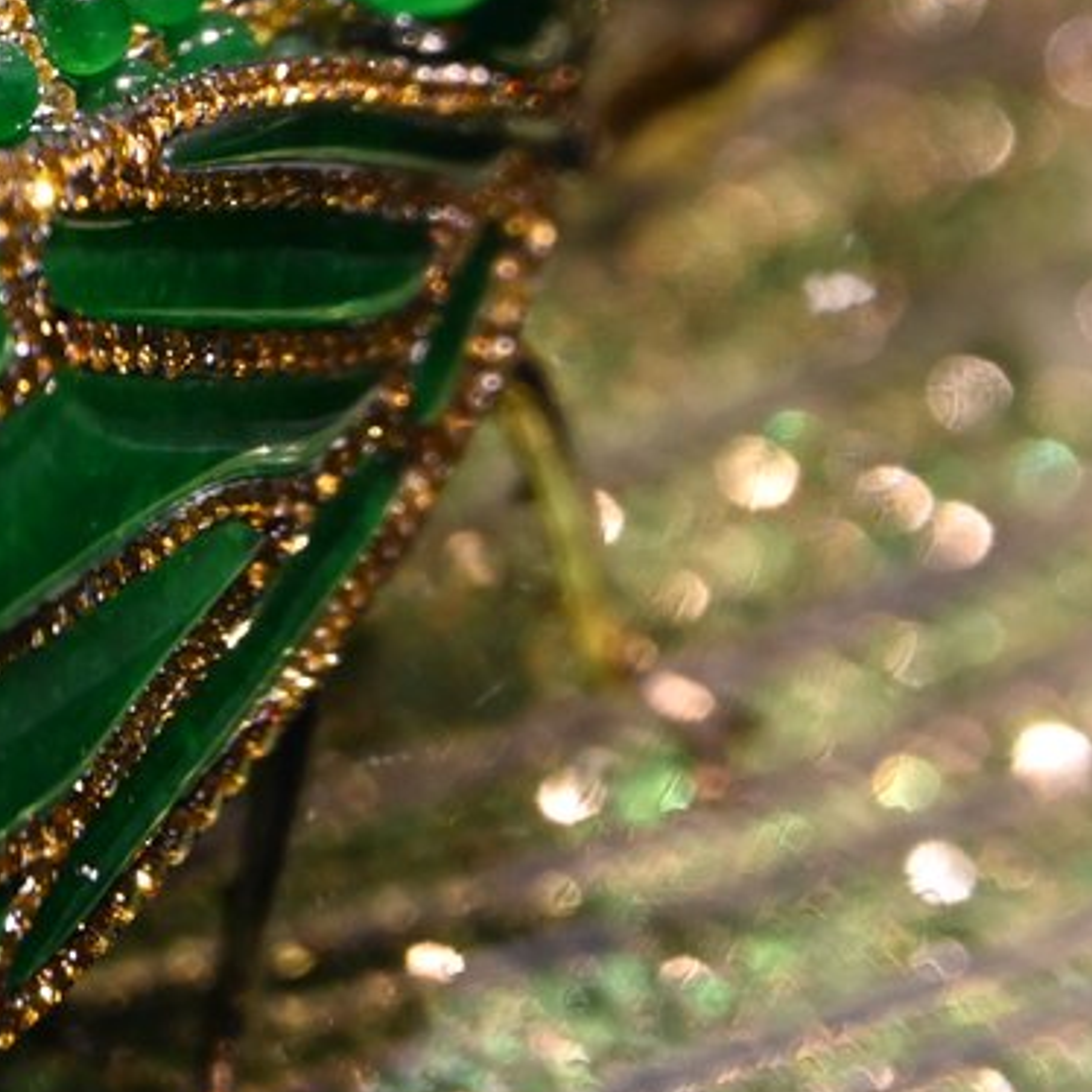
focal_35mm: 477
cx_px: -724
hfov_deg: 3.7
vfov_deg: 3.7
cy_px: 394
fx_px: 17024
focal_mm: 140
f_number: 6.3
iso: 1250
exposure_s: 1/50
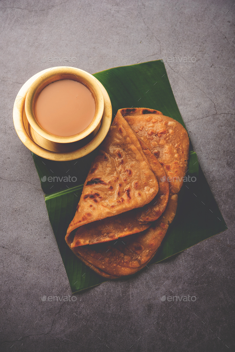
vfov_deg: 33.4
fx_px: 587
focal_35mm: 60
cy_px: 176
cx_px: 118
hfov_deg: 22.6
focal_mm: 60
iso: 100
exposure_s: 1/125
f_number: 5.6
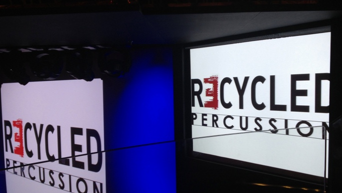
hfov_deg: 51.6
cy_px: 115
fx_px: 354
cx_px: 174
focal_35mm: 39
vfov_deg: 30.4
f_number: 2.4
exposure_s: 1/30
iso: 50
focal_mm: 4.28
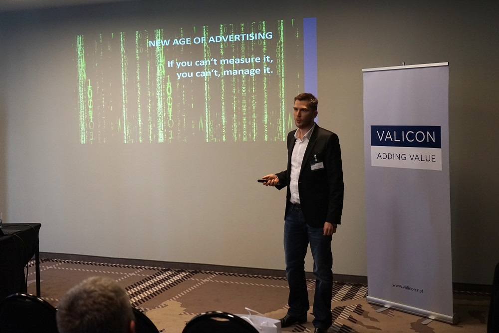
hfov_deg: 45.4
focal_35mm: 43
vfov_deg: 31.2
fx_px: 596
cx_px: 250
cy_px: 166
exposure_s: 1/160
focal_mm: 43
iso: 3200
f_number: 4.5
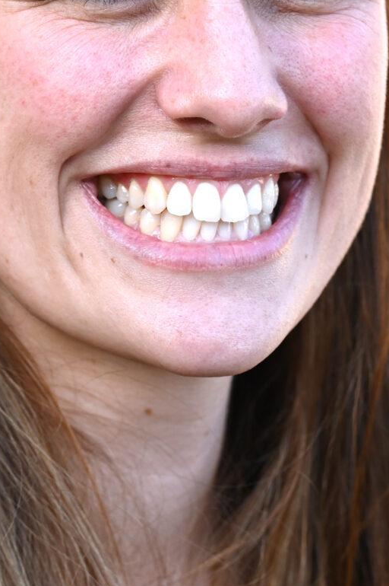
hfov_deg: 2.2
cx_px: 174
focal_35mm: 615
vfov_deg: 3.4
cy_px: 352
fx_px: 9985
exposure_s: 1/200
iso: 250
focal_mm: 185
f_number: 5
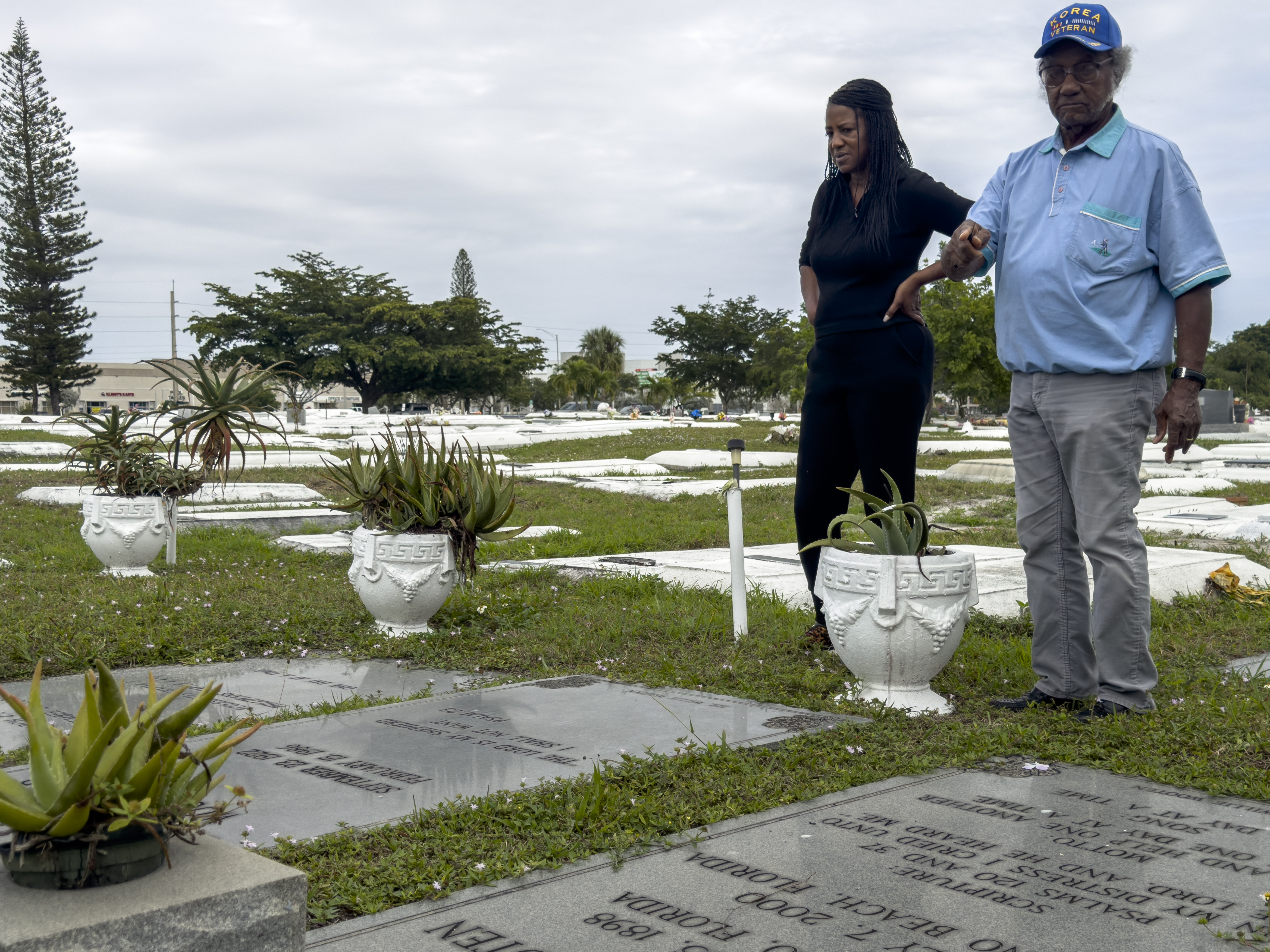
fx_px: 1284
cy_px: 476
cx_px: 635
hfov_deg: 52.6
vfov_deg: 40.7
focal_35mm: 35
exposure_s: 1/5000
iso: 100
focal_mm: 6.86
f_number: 1.8
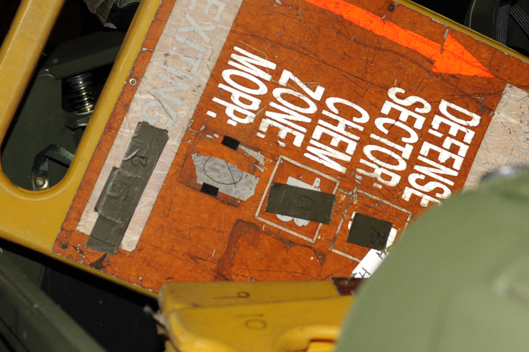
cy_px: 6
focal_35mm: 81
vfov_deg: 16.5
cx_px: 294
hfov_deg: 25.1
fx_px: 1189
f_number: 3.2
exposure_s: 1/125
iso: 1250
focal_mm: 29
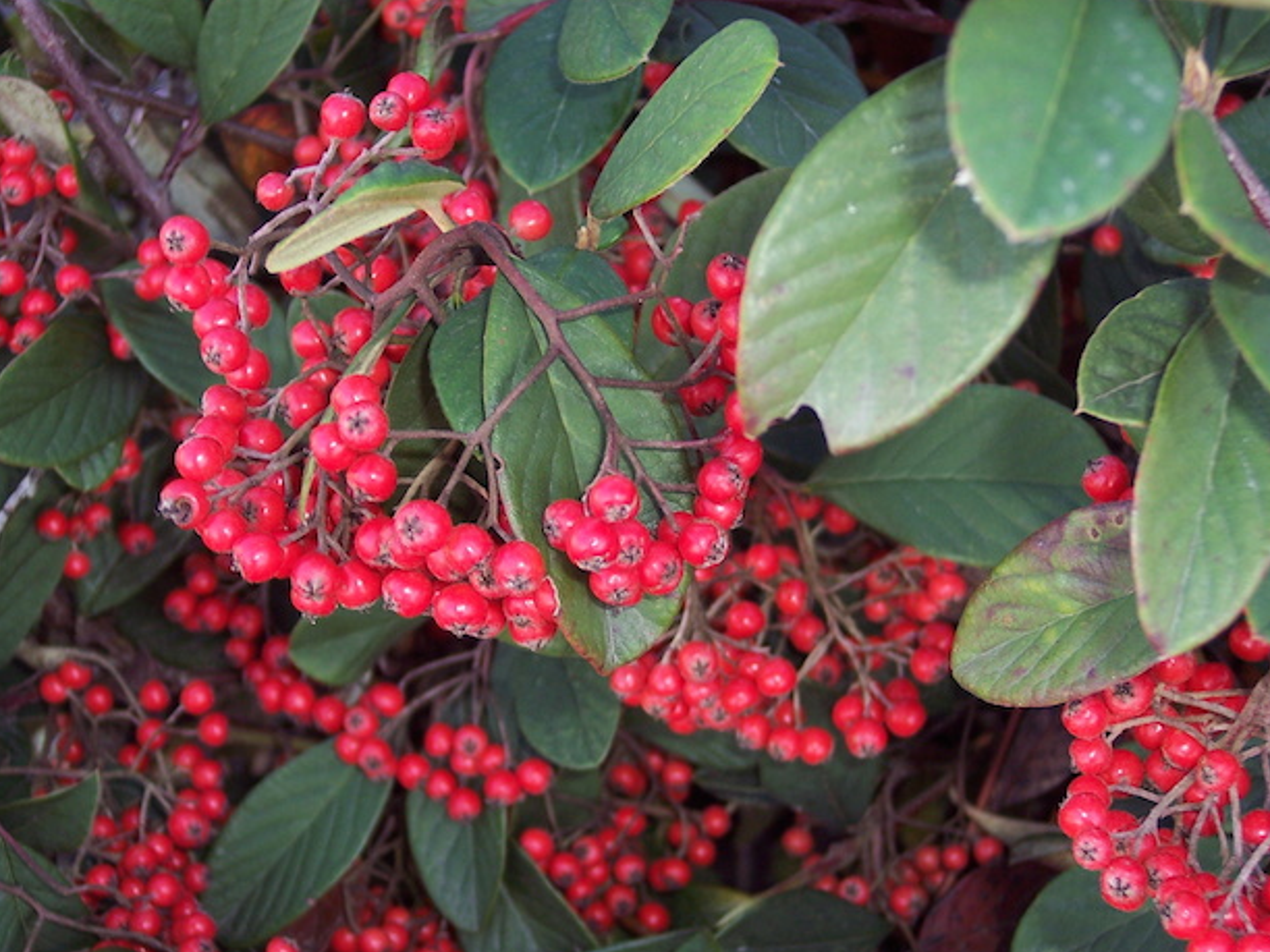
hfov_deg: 28.6
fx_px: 2495
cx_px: 629
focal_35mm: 68
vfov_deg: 21.6
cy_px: 525
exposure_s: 1/60
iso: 100
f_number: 3.4
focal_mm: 10.7
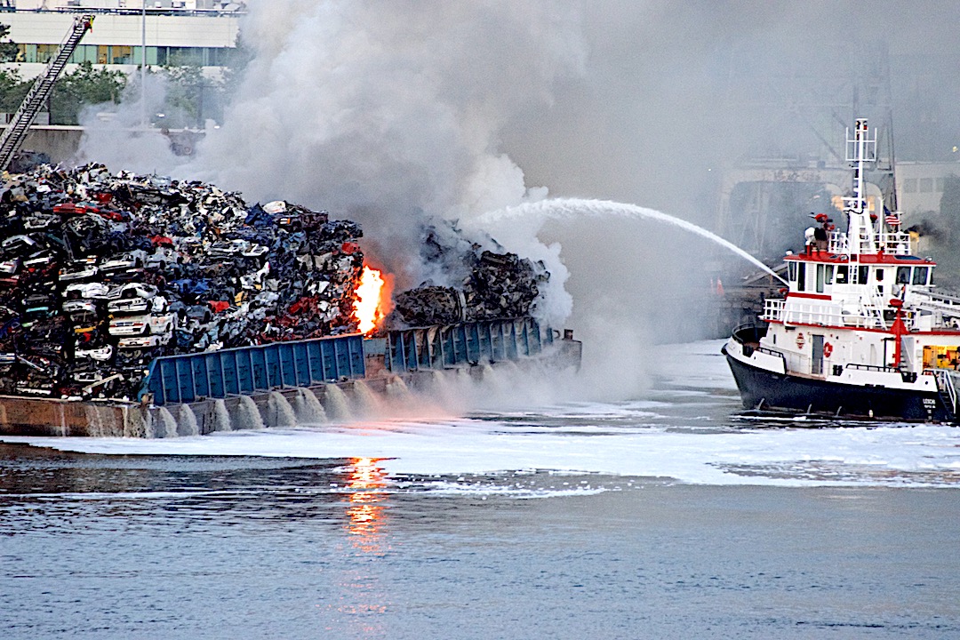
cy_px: 320
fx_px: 11999
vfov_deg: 3.1
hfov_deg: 4.6
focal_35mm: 450
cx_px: 480
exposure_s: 1/80
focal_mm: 300
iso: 3200
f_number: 5.6
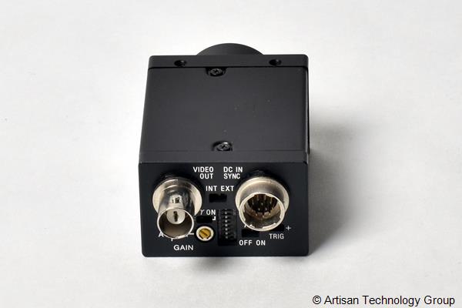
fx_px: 924
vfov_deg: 18.9
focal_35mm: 72
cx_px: 231
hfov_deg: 28.1
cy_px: 154
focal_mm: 48
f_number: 13
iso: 200
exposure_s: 1/200
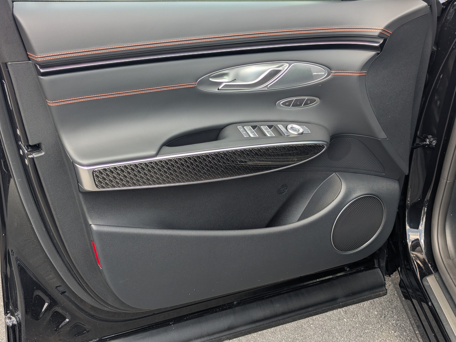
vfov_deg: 30.3
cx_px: 228
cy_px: 171
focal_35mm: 48
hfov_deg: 39.7
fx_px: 632
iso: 46
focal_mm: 6.81
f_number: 1.85
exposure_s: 1/378
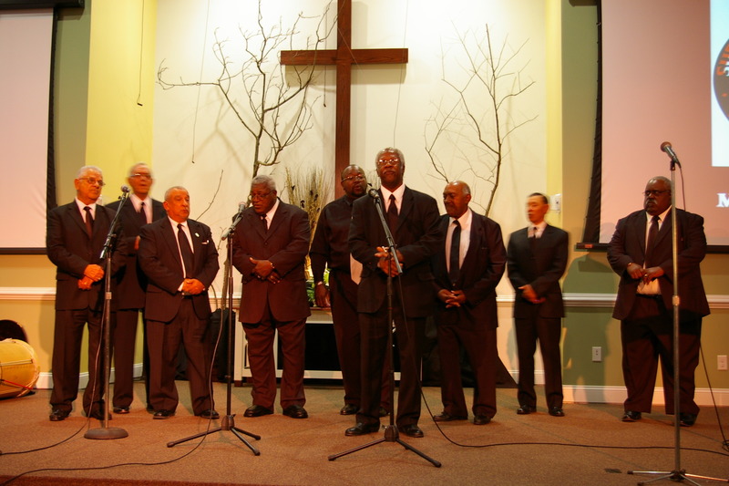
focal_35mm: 42
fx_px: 850
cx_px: 364
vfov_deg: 31.9
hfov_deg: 46.4
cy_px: 243
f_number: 4
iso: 400
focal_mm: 28
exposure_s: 1/6
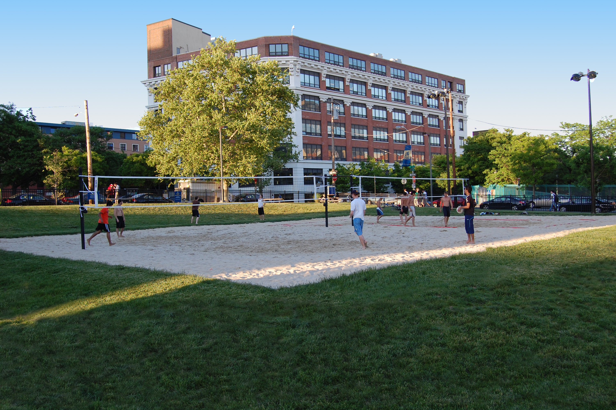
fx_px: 564
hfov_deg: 57.3
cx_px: 308
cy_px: 205
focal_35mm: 33
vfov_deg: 39.9
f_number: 6.3
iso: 200
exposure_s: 1/160
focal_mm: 22
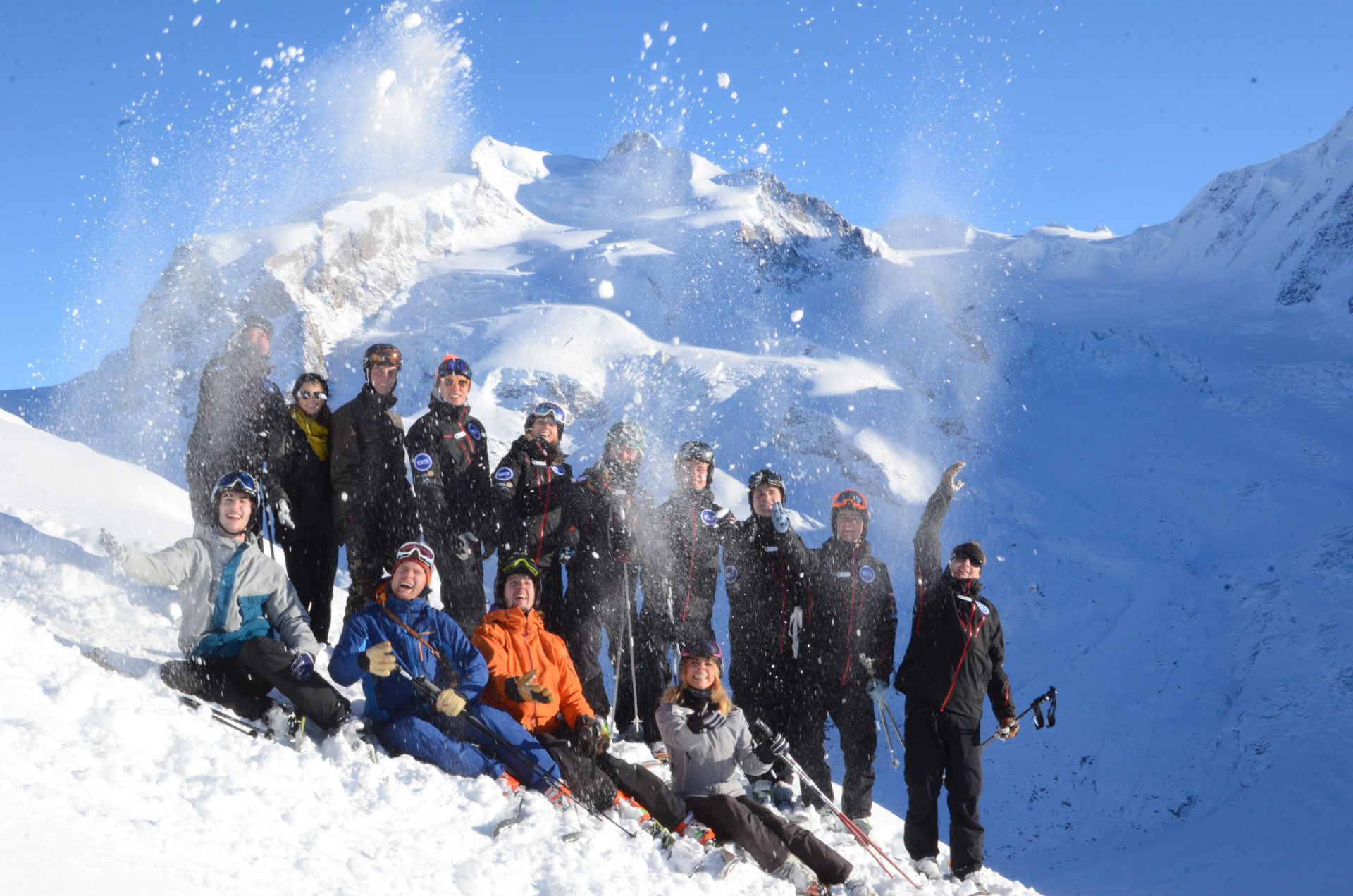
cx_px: 676
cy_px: 448
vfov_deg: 25.6
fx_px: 1969
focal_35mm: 52
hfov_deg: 37.9
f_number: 22
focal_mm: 35
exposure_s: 1/125
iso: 640
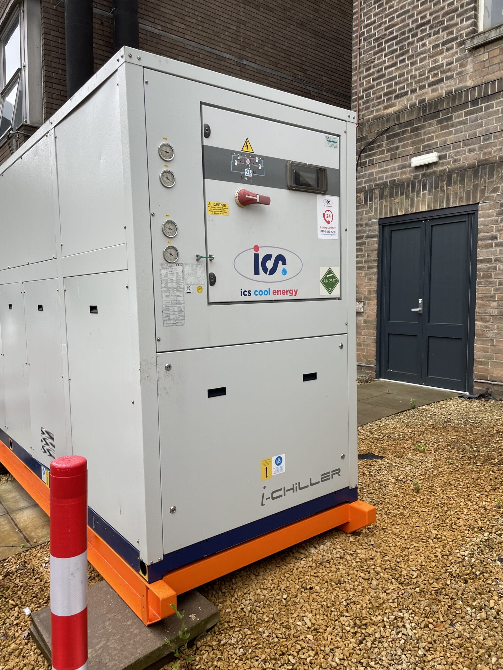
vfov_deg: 67.3
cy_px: 335
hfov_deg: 53.1
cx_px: 252
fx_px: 504
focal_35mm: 26
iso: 32
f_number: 1.6
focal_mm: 4.2
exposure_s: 1/208
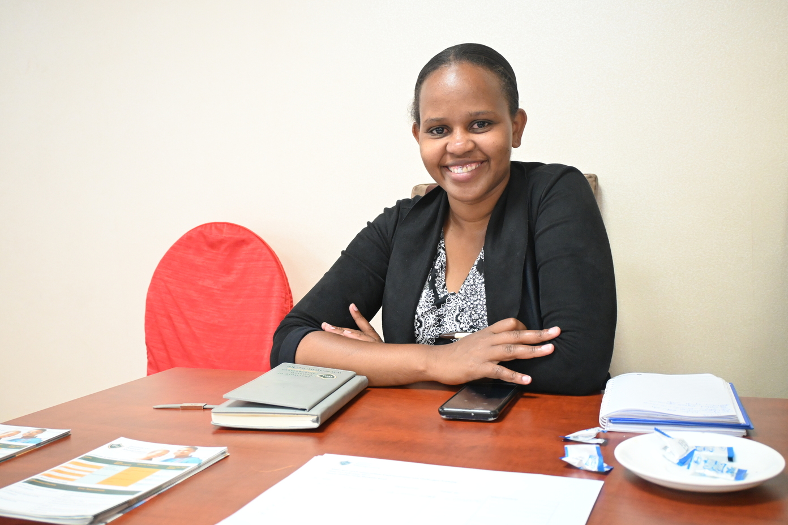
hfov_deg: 55.1
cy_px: 262
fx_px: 755
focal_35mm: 34
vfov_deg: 38.4
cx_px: 394
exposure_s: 1/60
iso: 3600
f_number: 4.2
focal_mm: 23
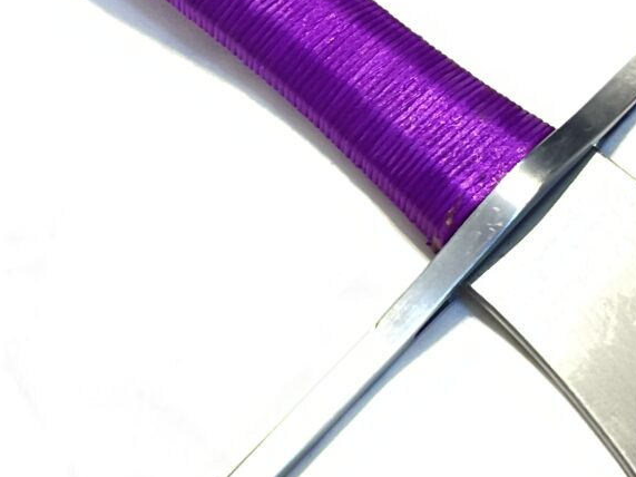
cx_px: 284
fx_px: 1910
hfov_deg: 18.9
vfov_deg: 14.2
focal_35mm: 104
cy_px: 109
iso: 250
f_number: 1.8
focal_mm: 3
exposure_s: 1/40
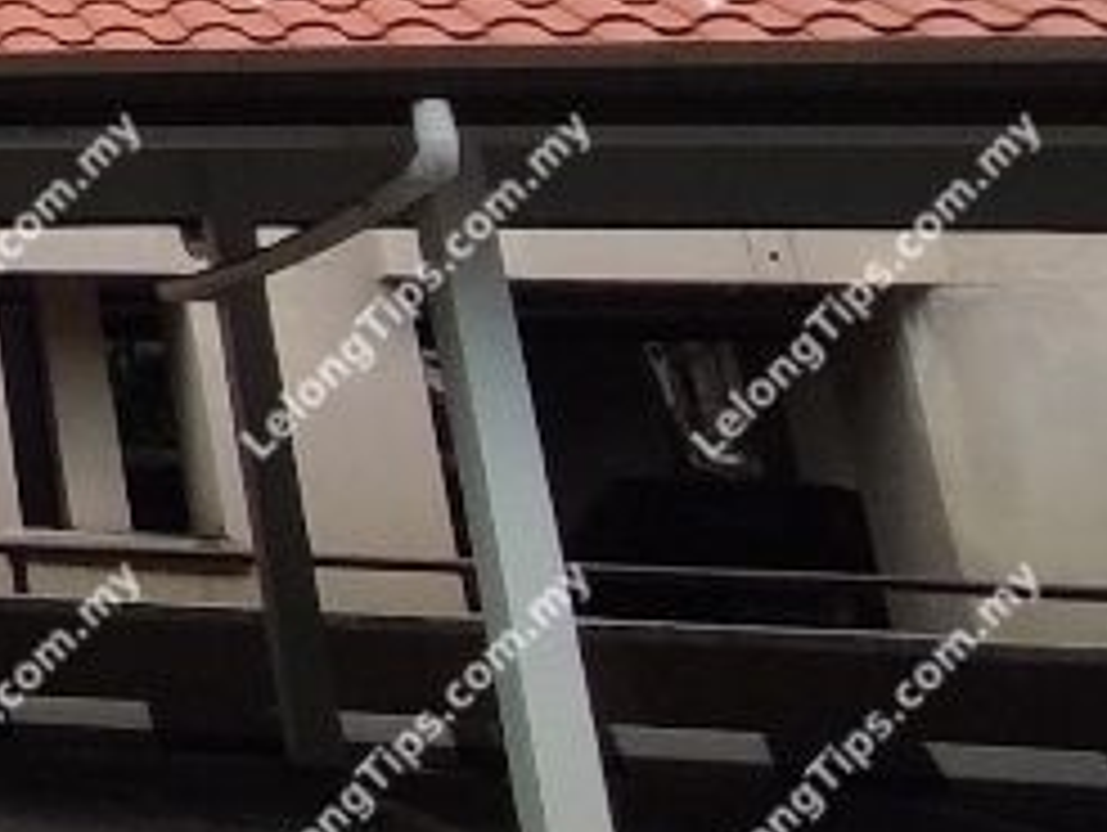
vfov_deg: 16.3
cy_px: -643
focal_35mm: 77
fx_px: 2465
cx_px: -1197
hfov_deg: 17.2
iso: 50
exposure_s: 1/1122
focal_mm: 1.65
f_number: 2.2
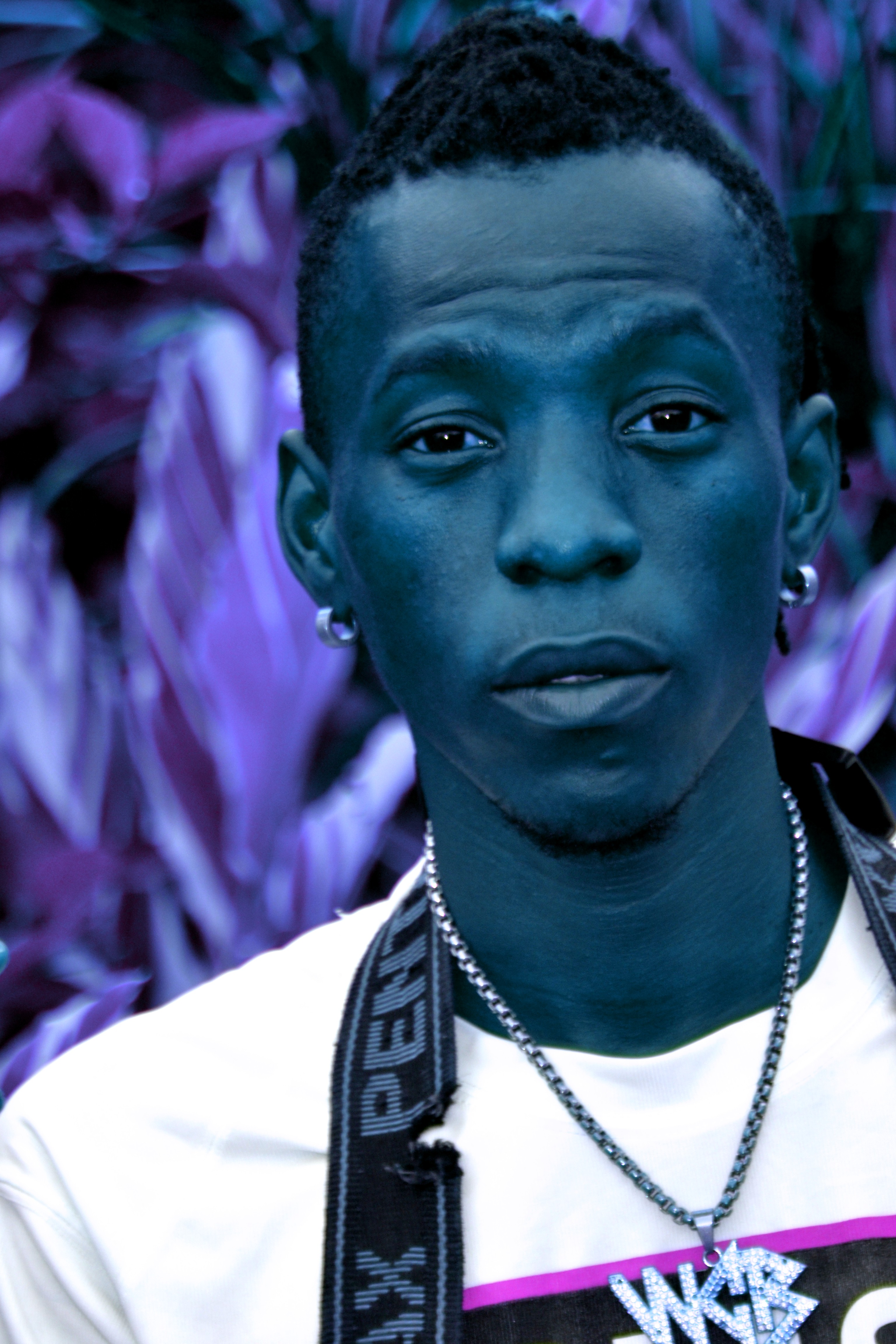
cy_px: 672
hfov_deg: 3.1
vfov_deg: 4.6
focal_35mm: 450
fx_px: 16799
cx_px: 448
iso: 400
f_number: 5.6
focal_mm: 300
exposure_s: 1/100
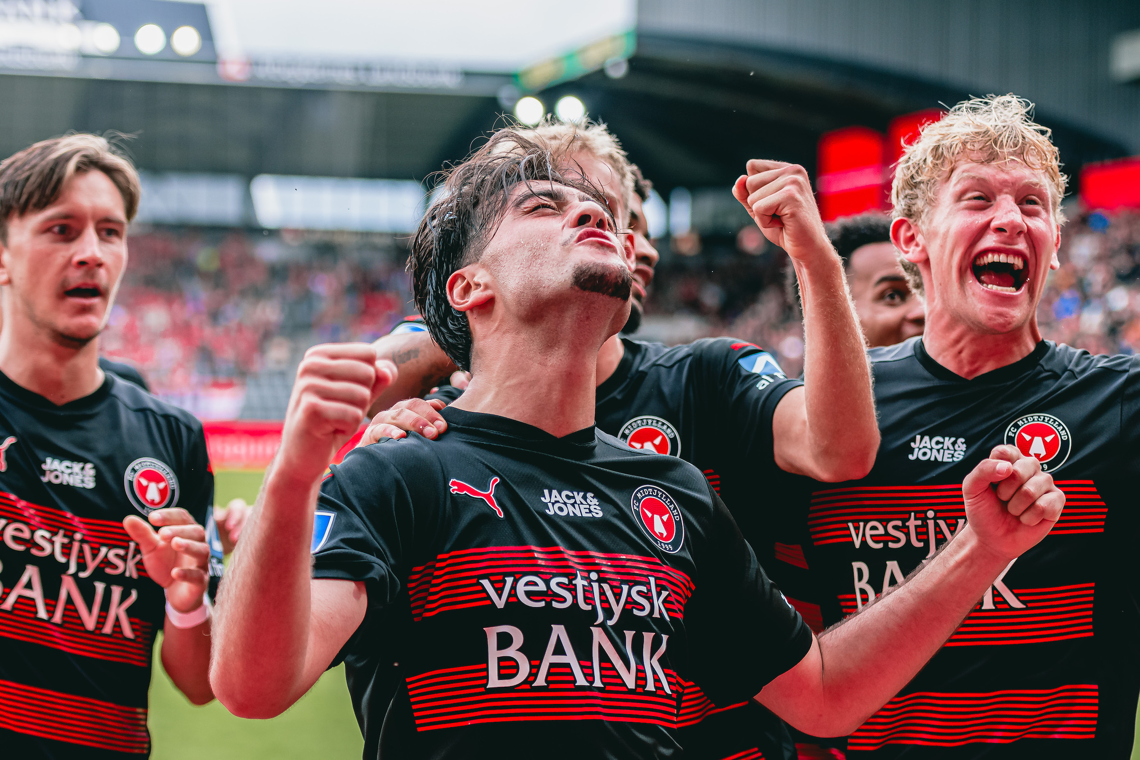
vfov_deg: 13.0
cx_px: 570
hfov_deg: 19.5
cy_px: 380
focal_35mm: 105
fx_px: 3325
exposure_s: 1/2500
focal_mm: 70
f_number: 2.8
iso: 560
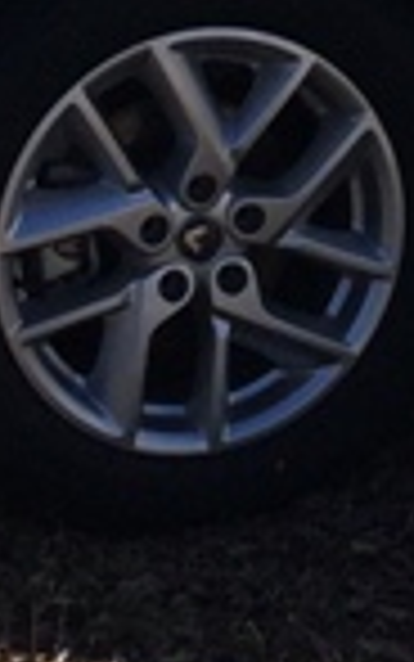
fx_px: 3769
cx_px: 562
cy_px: -405
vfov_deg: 9.7
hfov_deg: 6.2
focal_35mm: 209
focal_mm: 4.15
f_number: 2.2
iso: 32
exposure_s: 1/2160
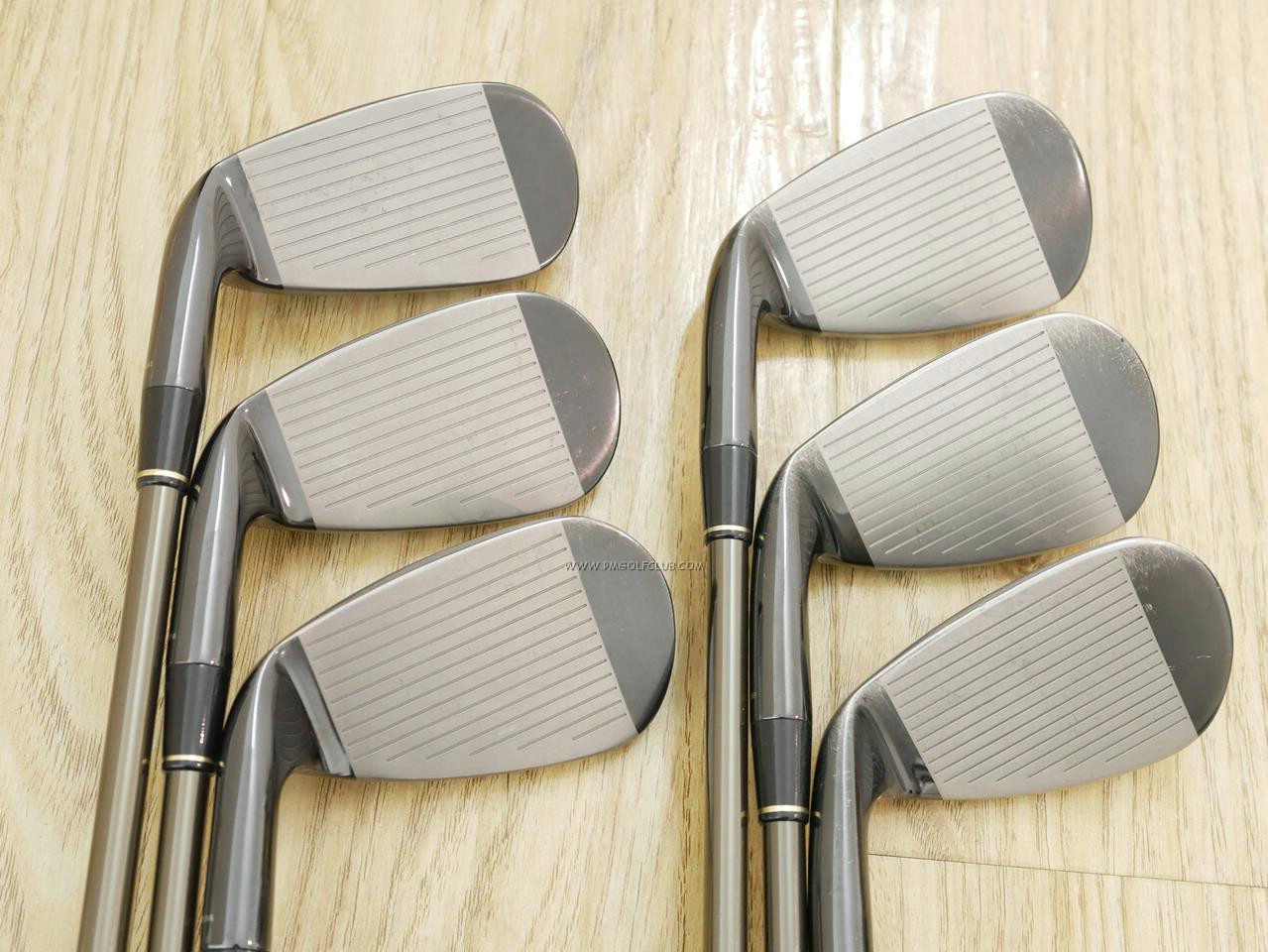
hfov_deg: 38.2
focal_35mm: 50
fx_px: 1832
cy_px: 476
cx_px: 634
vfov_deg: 29.1
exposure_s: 1/20
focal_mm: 25
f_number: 4.5
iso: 1600
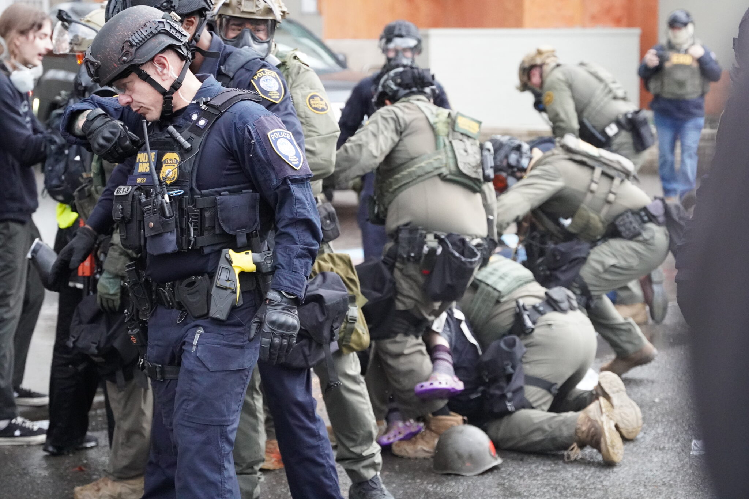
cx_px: 374
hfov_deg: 24.1
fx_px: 1757
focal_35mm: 84
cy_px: 250
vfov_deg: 16.2
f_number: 2.8
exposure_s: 1/1600
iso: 6400
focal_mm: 56.3
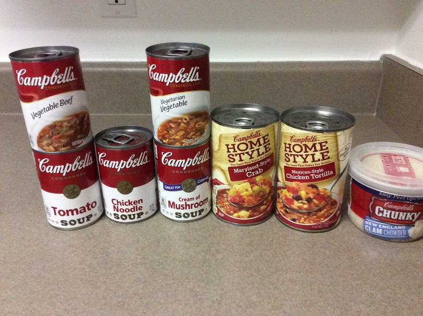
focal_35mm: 32
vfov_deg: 44.1
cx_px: 212
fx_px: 391
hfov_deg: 56.9
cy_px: 158
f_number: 2.4
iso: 250
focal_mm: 3.3
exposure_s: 1/24
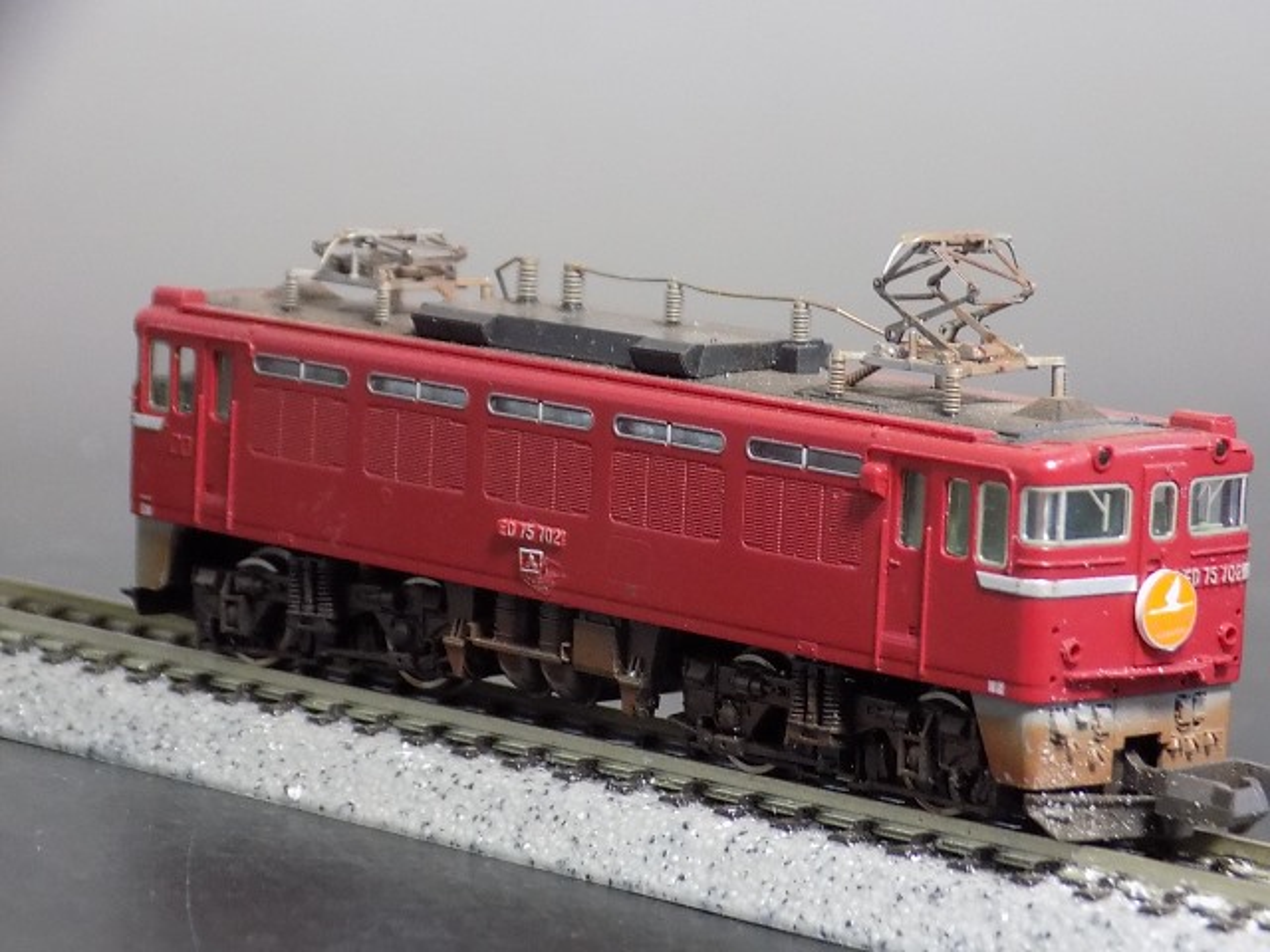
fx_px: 4843
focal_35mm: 132
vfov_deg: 11.2
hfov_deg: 14.9
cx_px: 635
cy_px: 476
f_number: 5
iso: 400
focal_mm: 23.4
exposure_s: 1/20
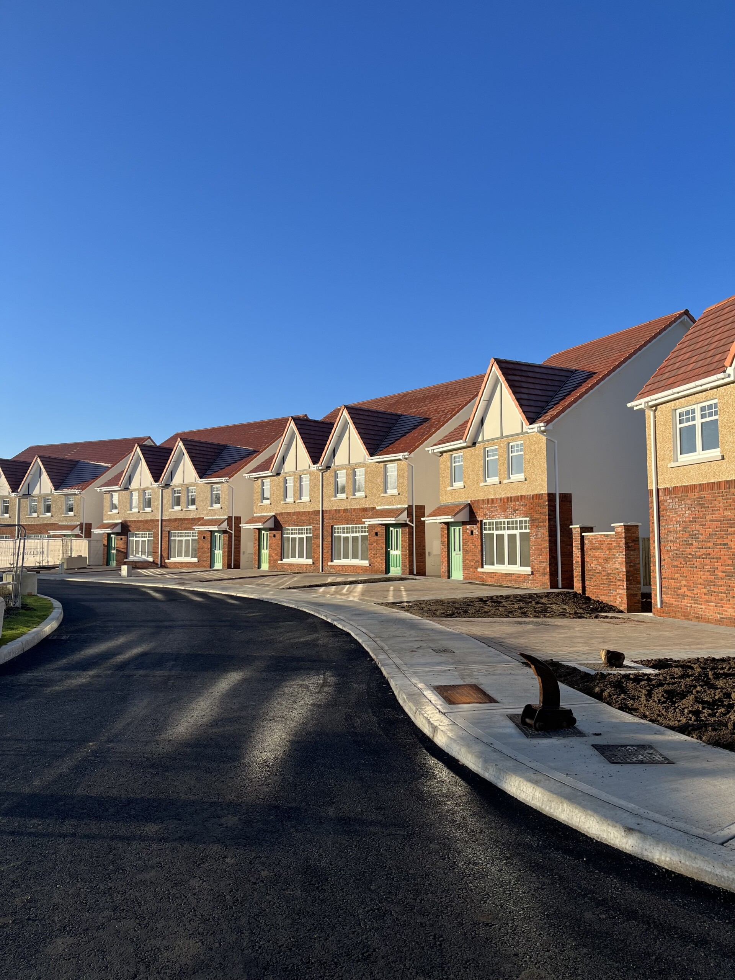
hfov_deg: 53.1
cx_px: 368
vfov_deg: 67.3
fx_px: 736
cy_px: 490
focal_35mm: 26
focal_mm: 5.1
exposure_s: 1/1992
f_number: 1.6
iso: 50
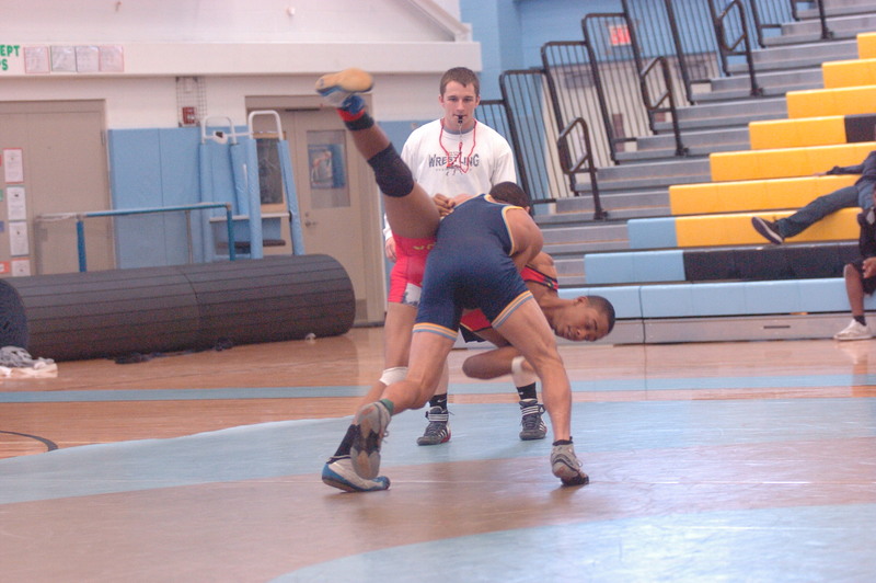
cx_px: 438
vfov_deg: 9.6
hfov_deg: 14.4
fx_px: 3465
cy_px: 292
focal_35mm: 142
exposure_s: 1/250
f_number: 2.8
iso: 1600
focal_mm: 95
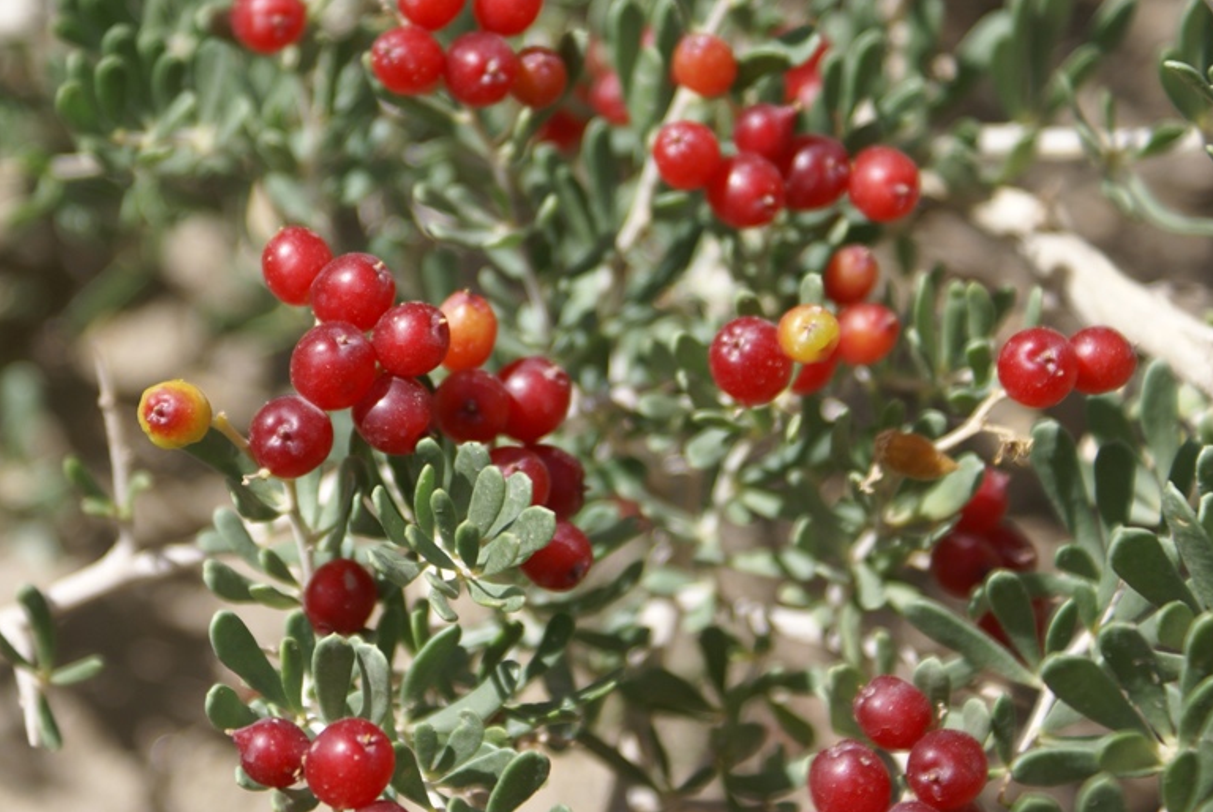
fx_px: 4723
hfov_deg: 14.6
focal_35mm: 140
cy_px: 329
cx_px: 449
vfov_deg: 9.8
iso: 100
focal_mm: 70
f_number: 5.6
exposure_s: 1/400
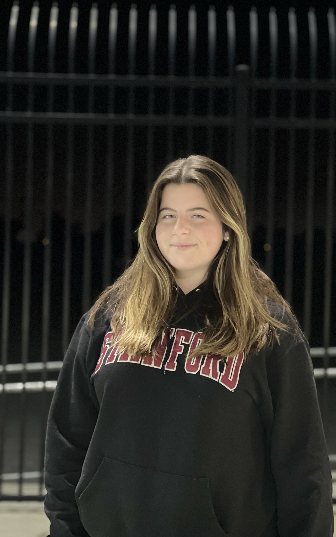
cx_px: 188
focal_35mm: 82
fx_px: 1202
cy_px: 268
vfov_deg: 25.2
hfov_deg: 15.9
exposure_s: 1/16
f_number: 2.8
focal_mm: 9
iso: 400
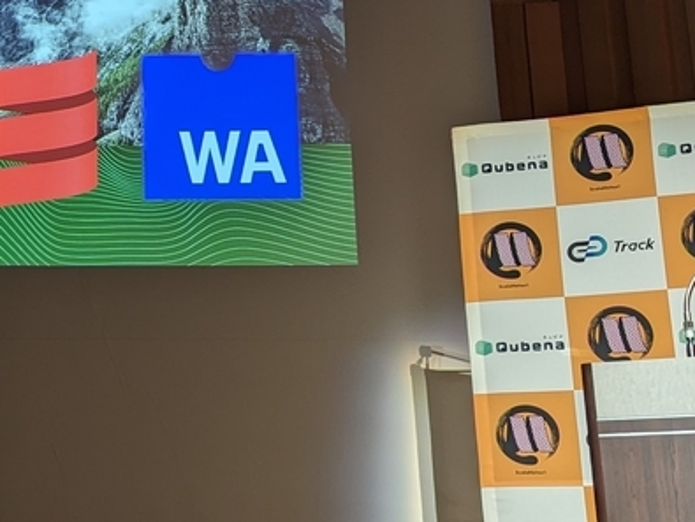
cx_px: 30
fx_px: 1467
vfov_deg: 20.1
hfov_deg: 25.6
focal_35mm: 73
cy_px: 183
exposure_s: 1/40
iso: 154
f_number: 1.85
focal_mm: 6.81
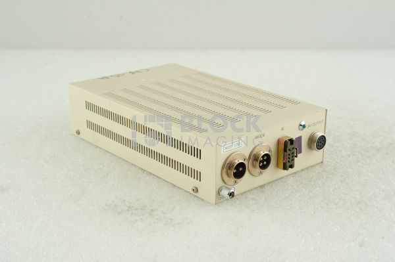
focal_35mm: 65
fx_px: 713
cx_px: 198
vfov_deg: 20.9
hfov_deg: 31.0
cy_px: 131
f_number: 13
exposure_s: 1/125
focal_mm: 65
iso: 1600
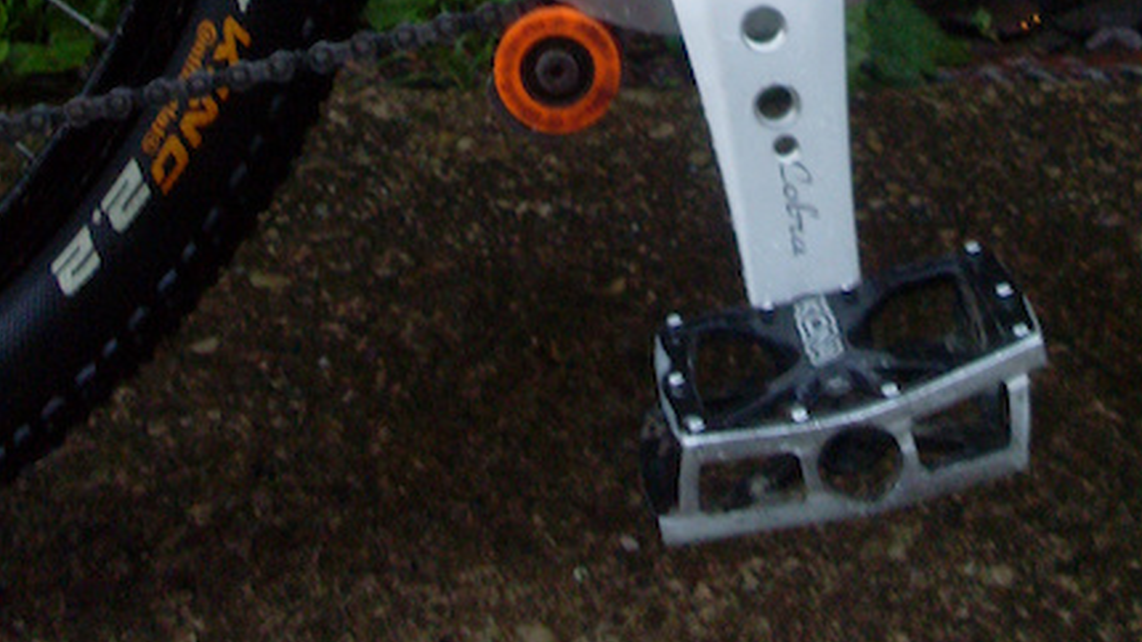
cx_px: 722
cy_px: -225
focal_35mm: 77
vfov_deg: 14.9
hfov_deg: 27.4
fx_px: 2332
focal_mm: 6.3
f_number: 3
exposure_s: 1/6
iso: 200
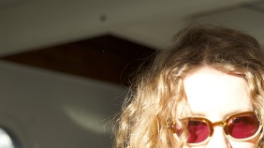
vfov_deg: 10.5
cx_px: 208
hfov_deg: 18.8
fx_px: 790
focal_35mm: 113
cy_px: 174
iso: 200
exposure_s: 1/500
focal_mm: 38
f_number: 2.8
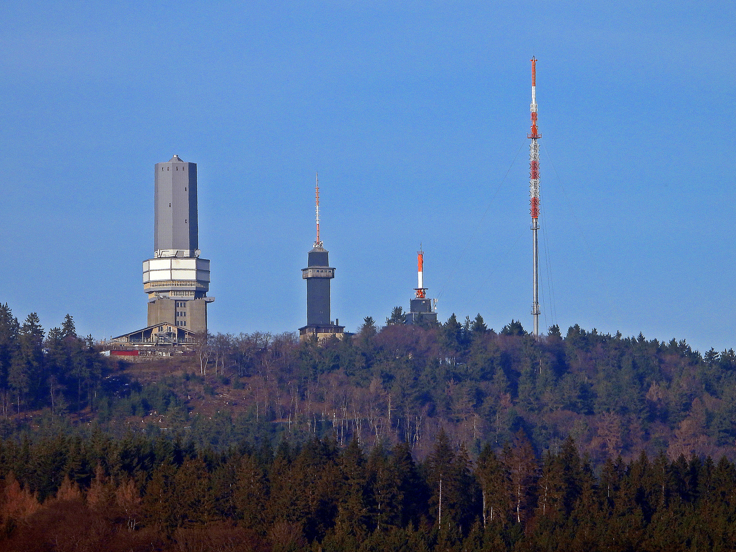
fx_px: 15946
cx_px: 368
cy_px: 276
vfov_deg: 2.0
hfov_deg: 2.6
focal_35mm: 750
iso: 100
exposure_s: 1/640
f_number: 5.6
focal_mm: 135
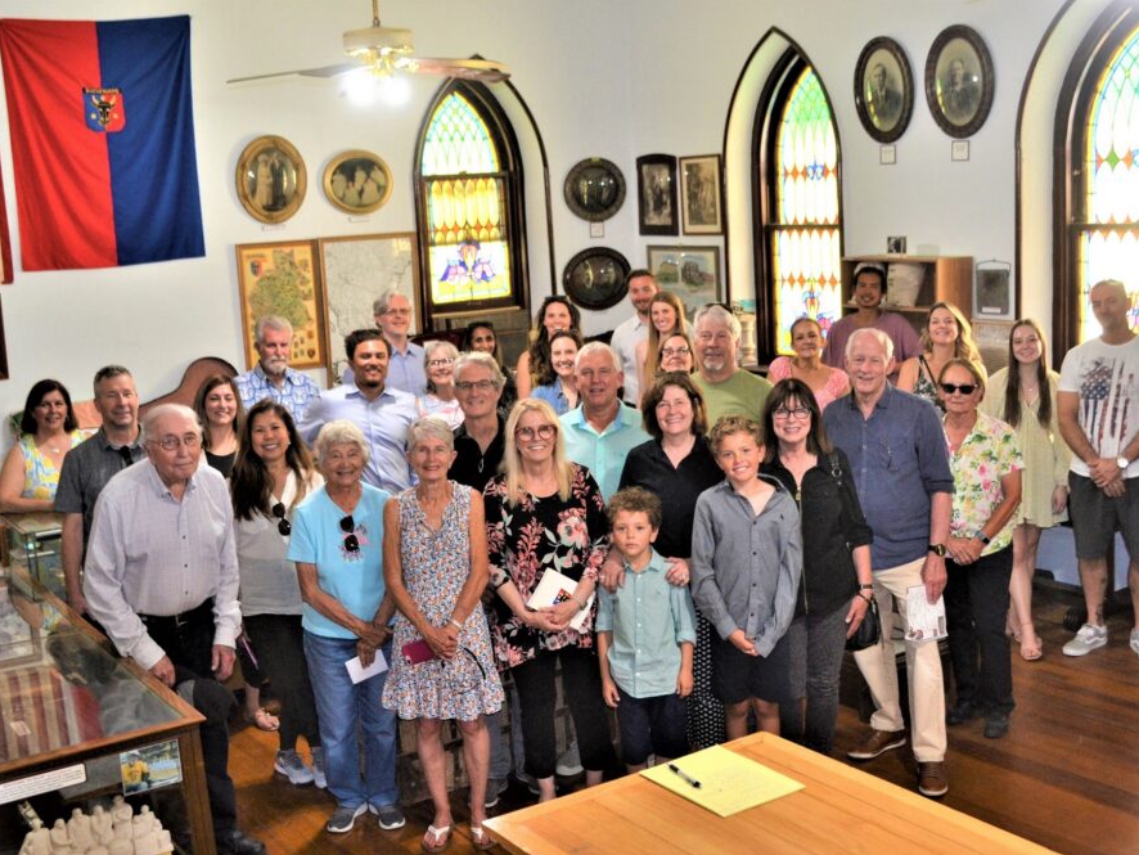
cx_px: 600
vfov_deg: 36.0
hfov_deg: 46.8
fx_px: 1317
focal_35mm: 40
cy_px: 436
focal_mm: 24
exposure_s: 1/60
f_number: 4
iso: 640
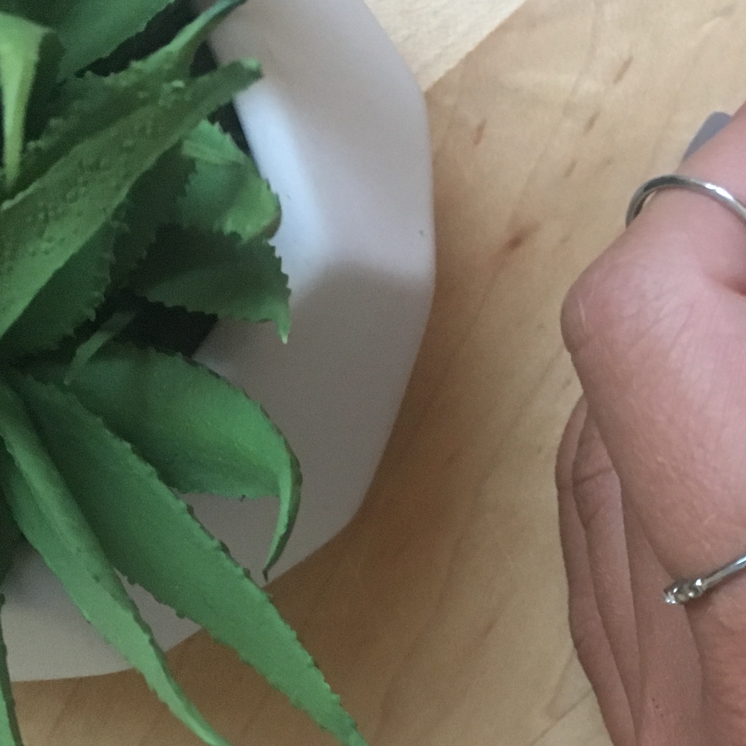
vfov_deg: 26.3
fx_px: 1585
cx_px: 749
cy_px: 502
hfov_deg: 25.2
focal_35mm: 65
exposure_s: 1/15
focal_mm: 4.15
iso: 200
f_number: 2.2
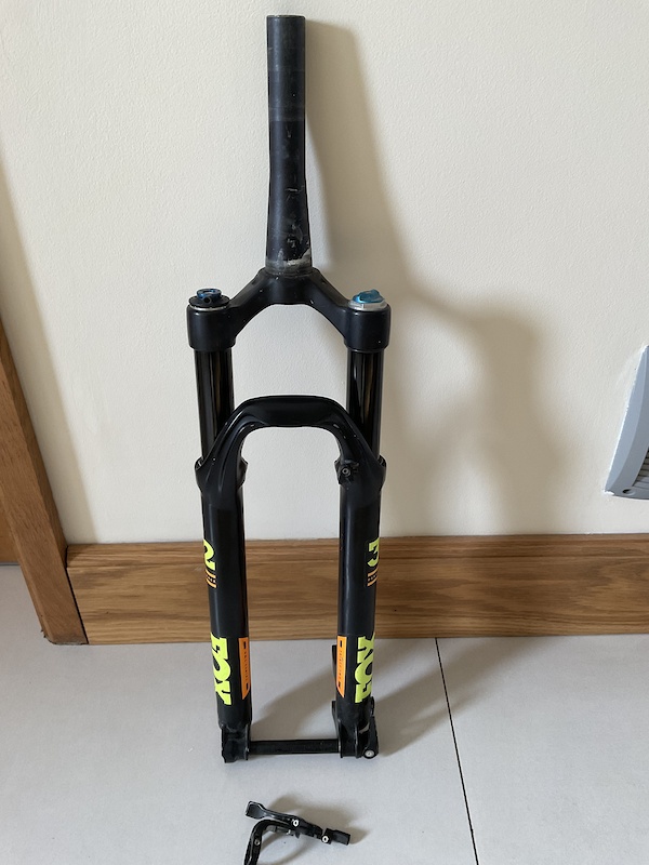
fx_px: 725
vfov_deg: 61.7
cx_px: 324
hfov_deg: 48.2
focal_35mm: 29
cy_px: 432
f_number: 1.8
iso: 64
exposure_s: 1/88
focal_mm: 3
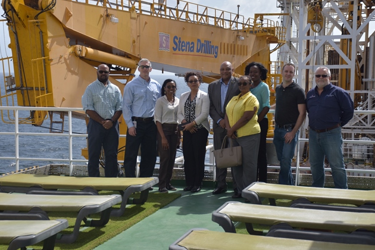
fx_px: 667
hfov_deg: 31.4
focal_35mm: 64
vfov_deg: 21.2
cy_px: 124
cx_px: 189
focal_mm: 42
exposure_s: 1/1000
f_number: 4.5
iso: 125
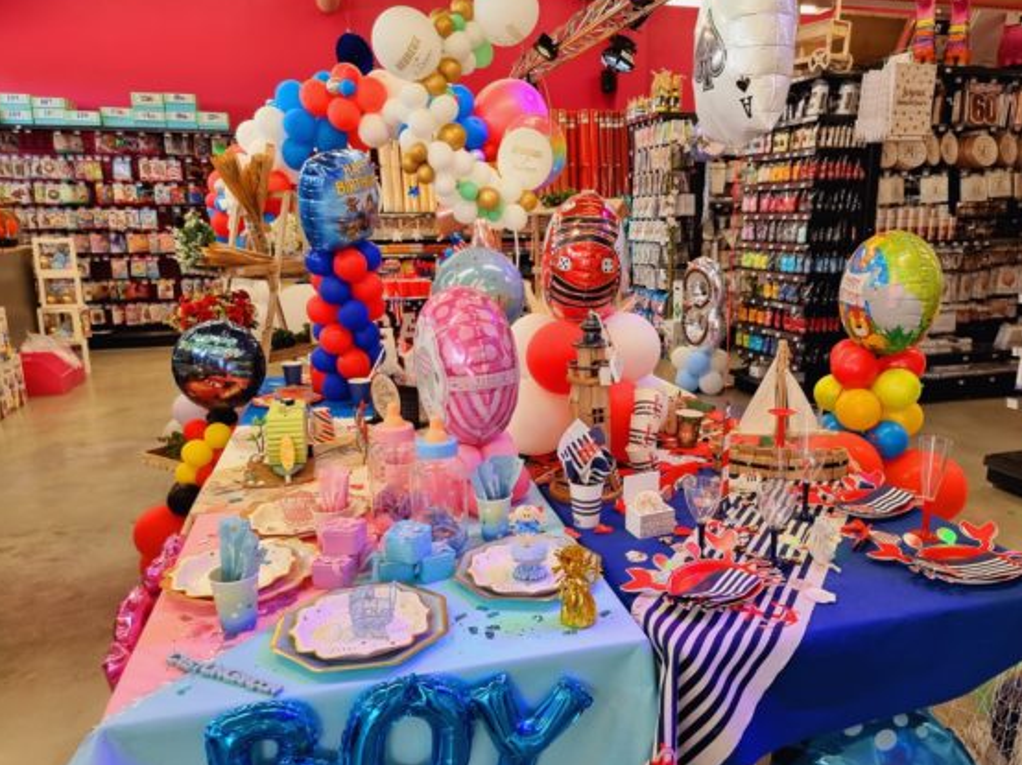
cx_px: 542
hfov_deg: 67.3
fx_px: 767
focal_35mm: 26
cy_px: 391
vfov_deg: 53.0
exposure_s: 1/100
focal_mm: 6.7
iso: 80
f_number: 1.8
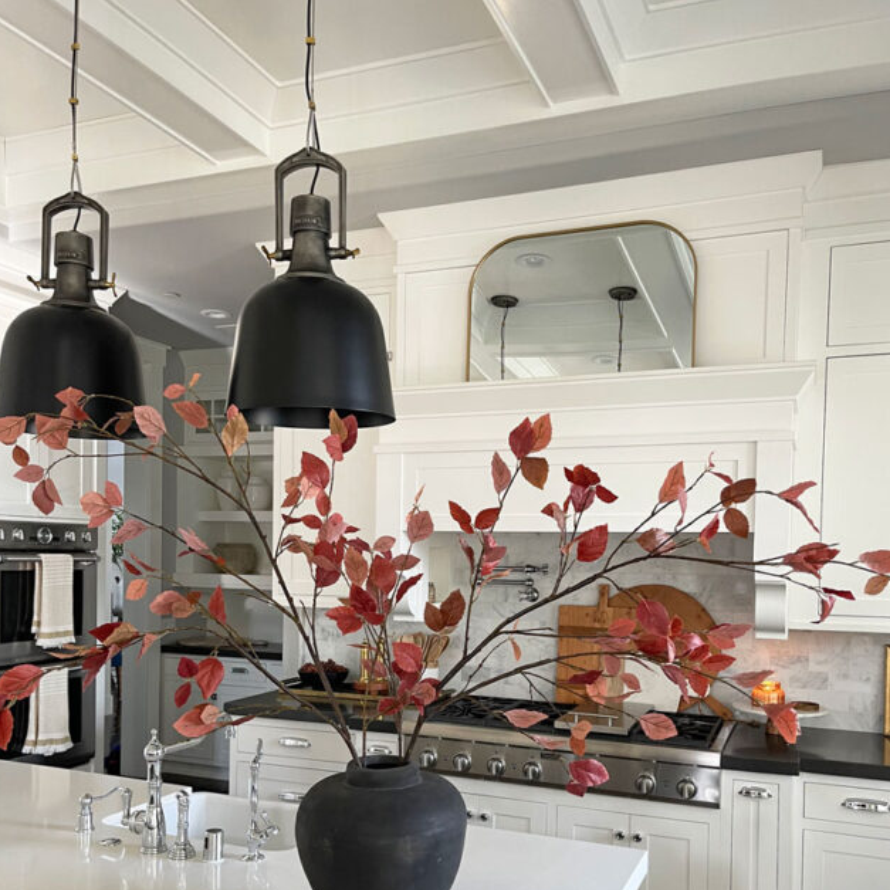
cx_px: 444
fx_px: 902
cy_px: 578
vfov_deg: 51.7
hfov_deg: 52.5
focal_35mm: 31
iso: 125
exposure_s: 1/66
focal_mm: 5.1
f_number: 1.6
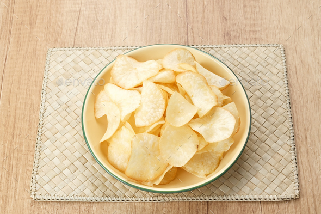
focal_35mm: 67
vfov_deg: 20.3
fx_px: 597
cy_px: 107
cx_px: 160
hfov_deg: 30.1
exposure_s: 1/80
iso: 400
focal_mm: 44.4
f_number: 13
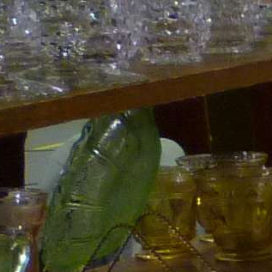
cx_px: 883
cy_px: 693
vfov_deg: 6.3
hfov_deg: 6.0
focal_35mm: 264
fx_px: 2347
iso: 200
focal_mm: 5.2
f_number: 3.3
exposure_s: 1/30
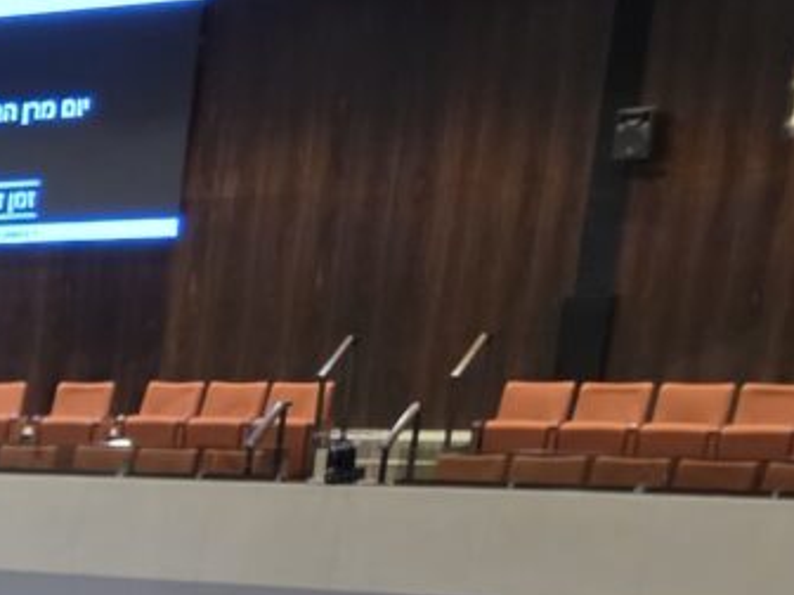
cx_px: -1011
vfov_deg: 13.0
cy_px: 996
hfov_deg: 14.1
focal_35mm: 105
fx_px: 2408
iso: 400
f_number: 1.7
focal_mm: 6.3
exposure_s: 1/60
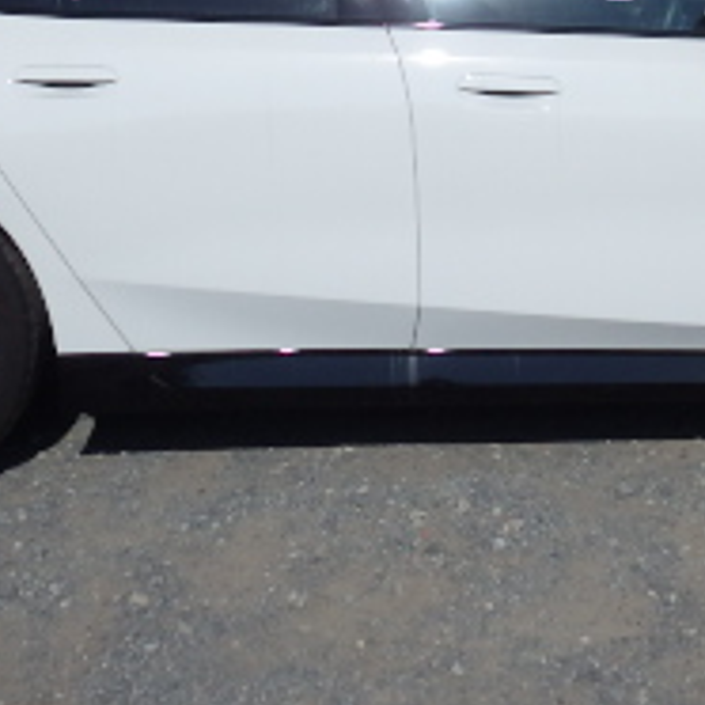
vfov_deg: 21.0
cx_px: 489
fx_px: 1751
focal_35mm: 76
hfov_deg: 22.6
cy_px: -171
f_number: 7.9
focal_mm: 4.5
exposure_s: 1/640
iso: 125
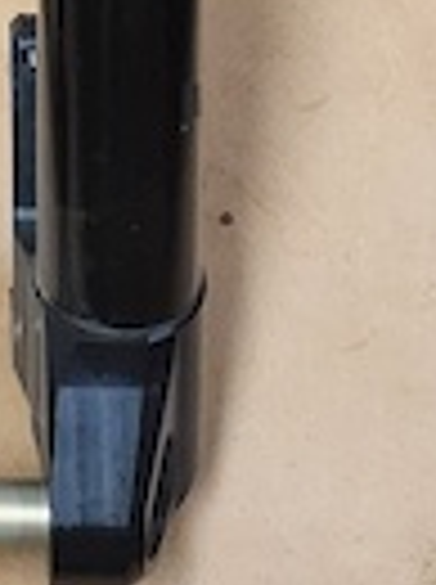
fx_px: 2393
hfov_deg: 10.2
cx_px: -153
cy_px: -1066
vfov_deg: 10.6
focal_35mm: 142
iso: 1000
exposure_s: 1/120
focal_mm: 6.4
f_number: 1.8
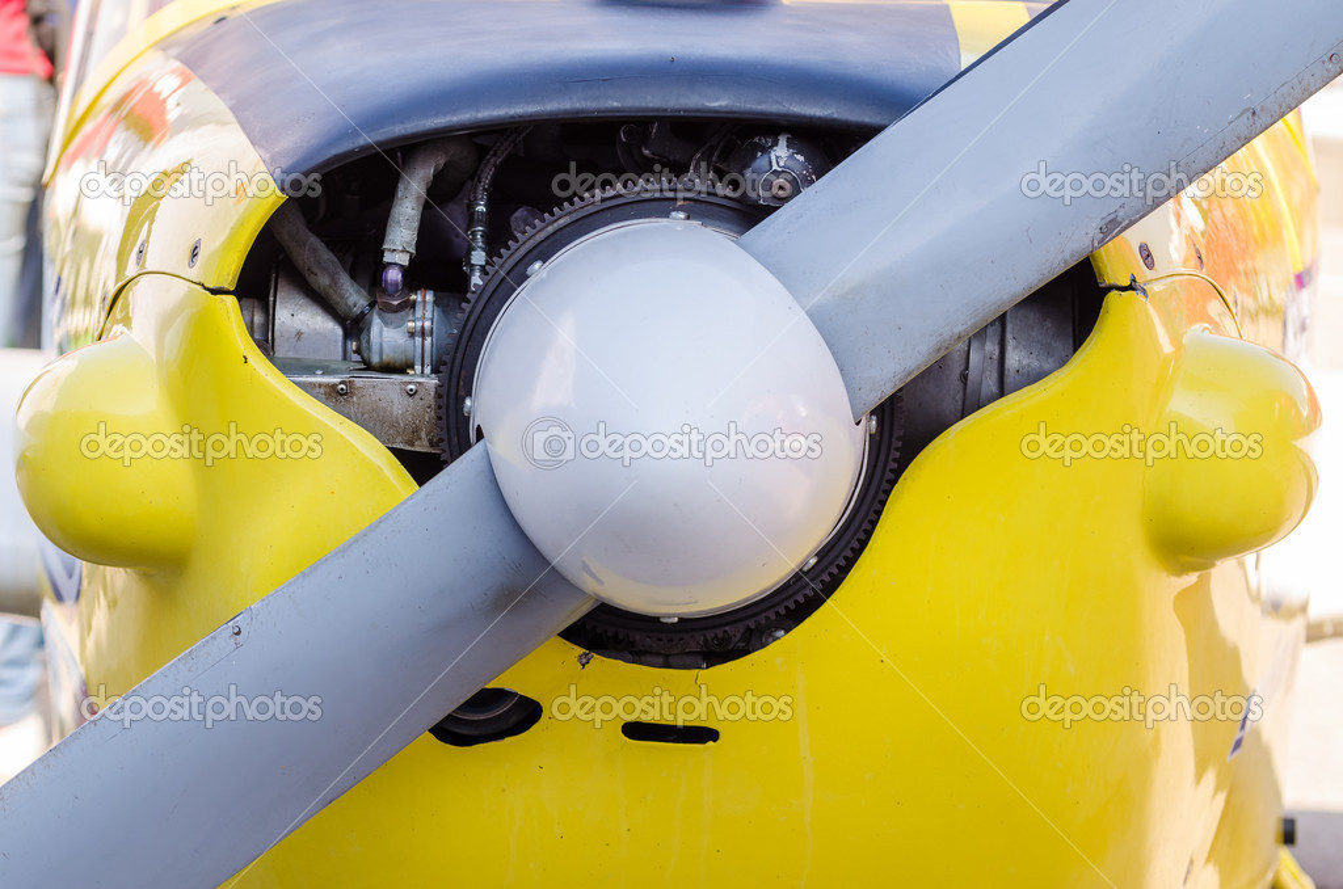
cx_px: 672
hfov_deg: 15.2
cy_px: 444
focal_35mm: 135
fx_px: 5025
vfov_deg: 10.1
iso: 100
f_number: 5.6
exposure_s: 1/160
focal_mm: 90
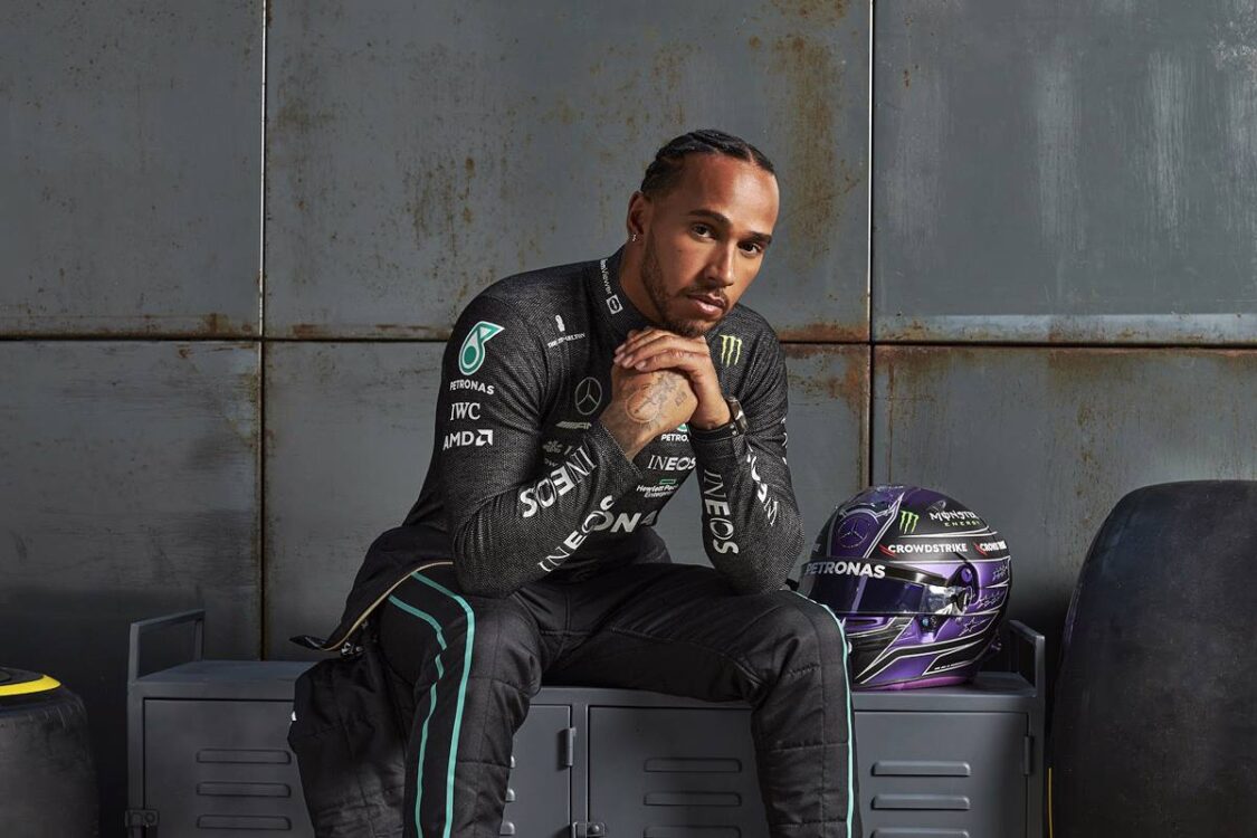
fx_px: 1746
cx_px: 628
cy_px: 419
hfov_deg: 39.6
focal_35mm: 50
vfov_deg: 27.0
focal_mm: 50
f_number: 8
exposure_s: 1/250
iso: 100
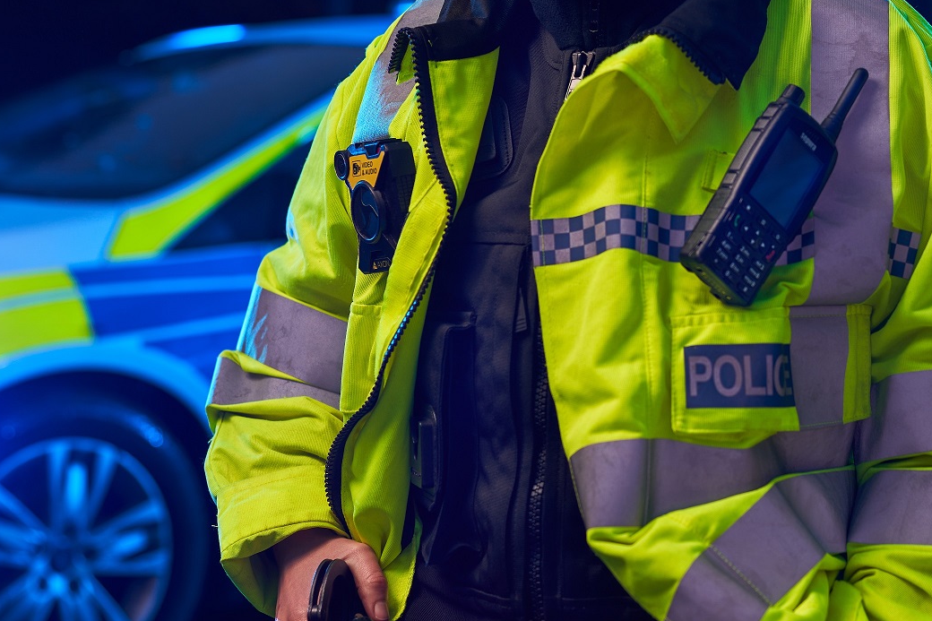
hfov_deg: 25.0
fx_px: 2071
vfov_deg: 17.0
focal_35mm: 80
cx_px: 725
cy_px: 214
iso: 50
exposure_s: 1/8
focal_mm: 35
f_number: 2.2
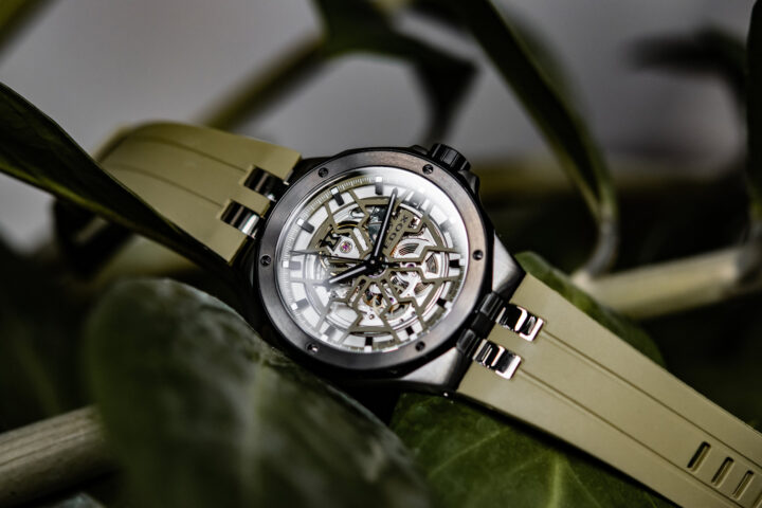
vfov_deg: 15.2
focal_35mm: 90
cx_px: 381
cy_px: 254
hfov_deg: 22.6
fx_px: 1905
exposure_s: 1/125
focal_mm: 60
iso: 1100
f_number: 4
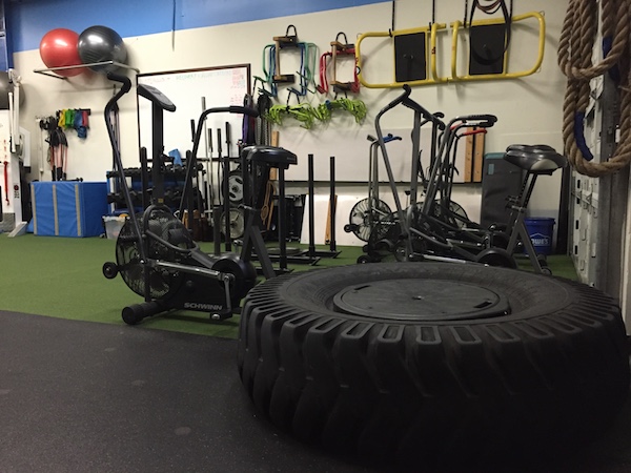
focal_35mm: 29
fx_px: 529
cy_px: 236
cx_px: 316
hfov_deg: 61.7
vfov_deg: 48.2
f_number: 2.2
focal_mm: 4.15
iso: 200
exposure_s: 1/30
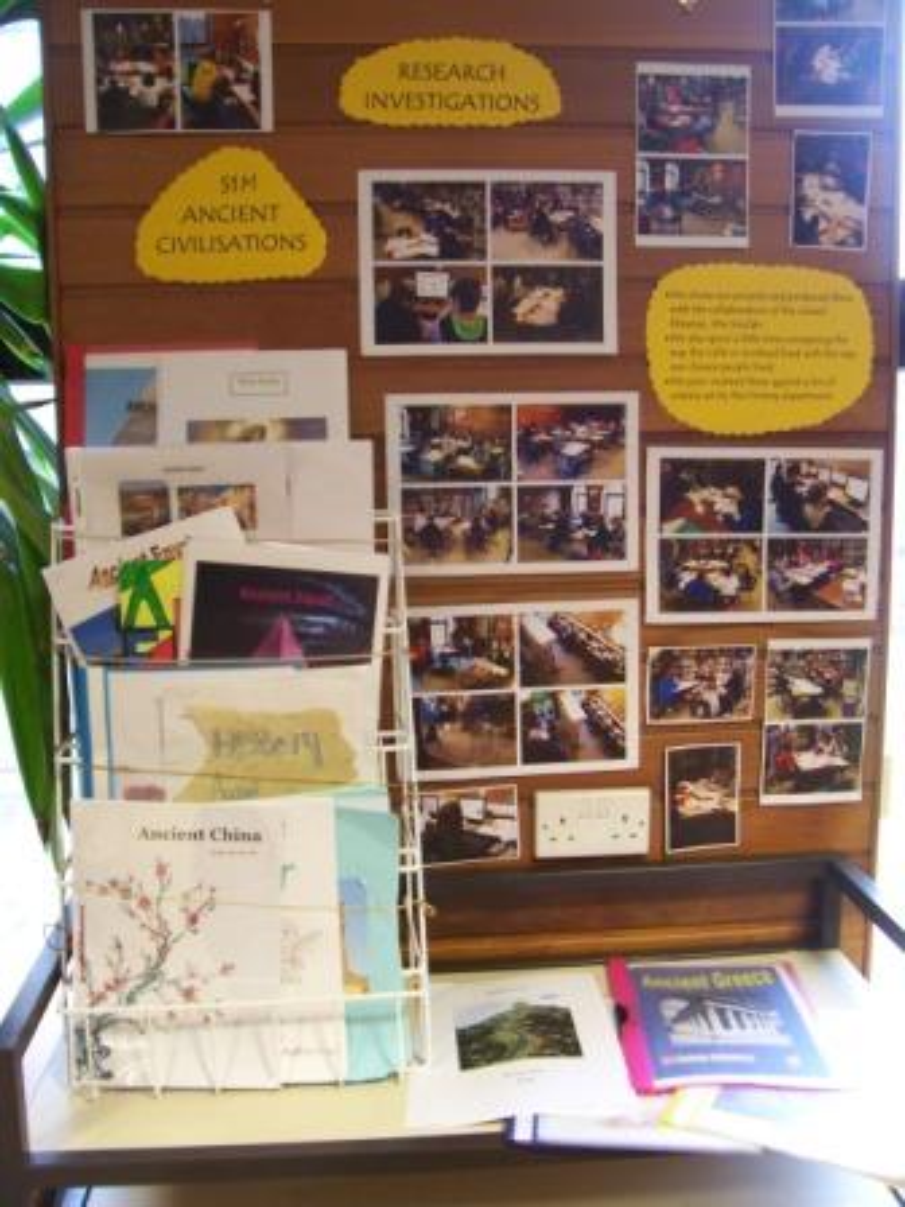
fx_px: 1185
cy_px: 604
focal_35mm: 34
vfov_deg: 54.0
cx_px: 452
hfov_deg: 41.8
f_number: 2.7
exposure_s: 1/15
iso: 160
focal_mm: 5.6
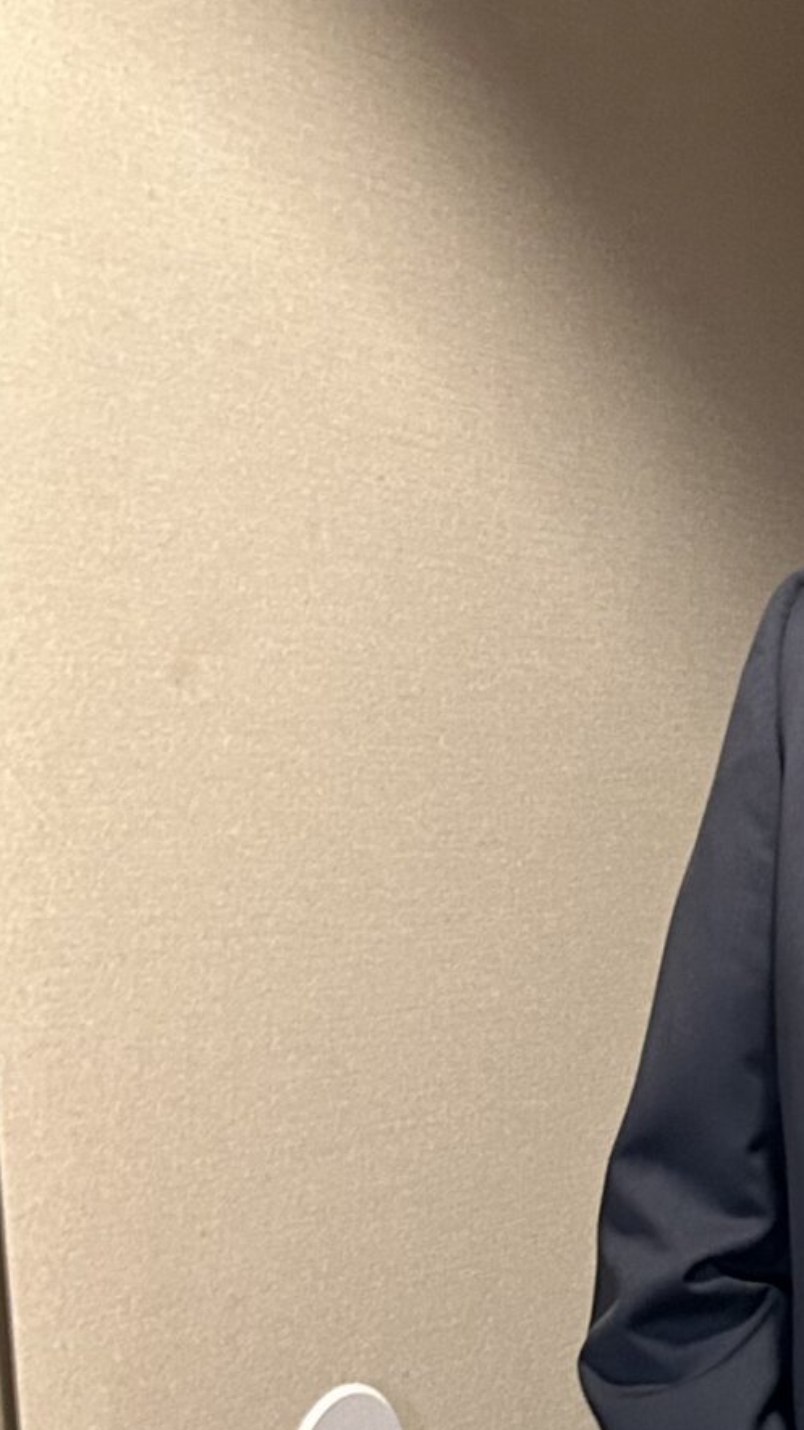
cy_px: 1529
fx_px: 3109
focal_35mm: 82
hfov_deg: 13.4
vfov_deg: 24.4
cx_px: 1393
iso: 320
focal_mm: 5.7
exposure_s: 1/60
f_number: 1.5
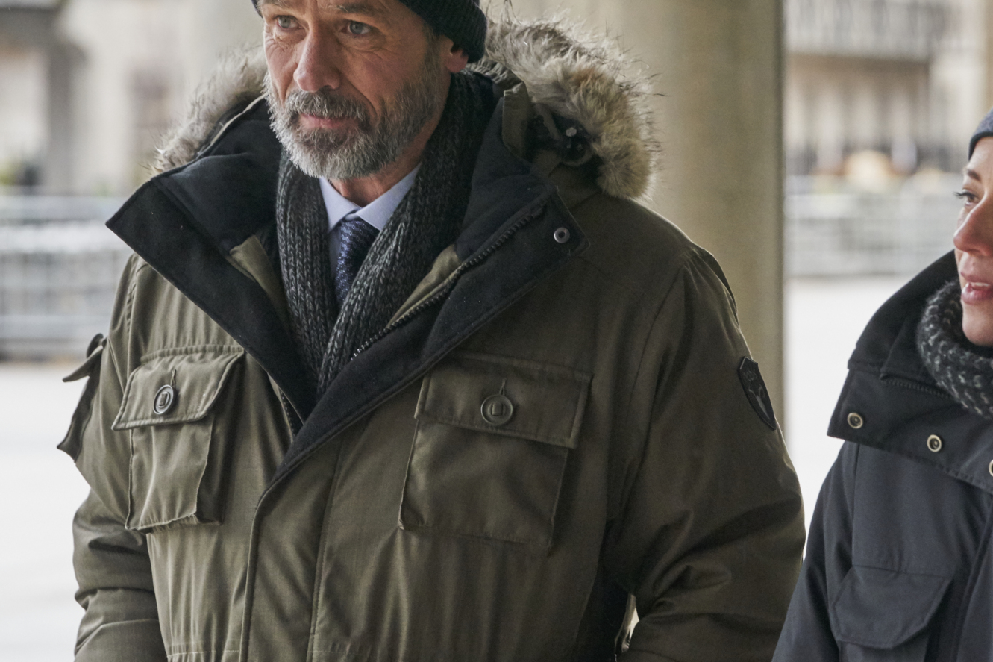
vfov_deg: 7.0
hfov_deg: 10.4
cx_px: 738
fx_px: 5433
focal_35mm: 197
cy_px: 291
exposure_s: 1/500
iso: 4000
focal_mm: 128
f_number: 5.6
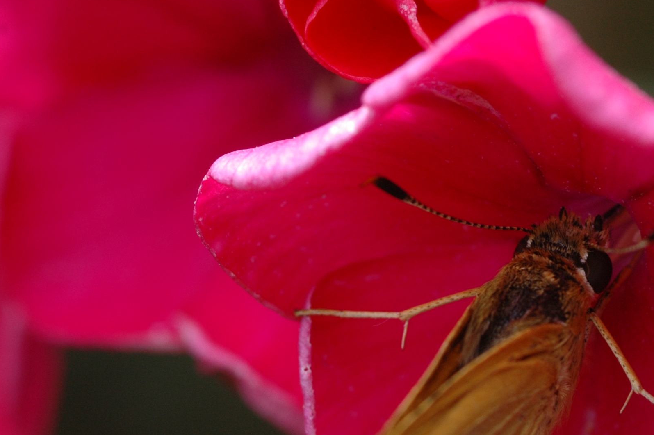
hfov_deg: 6.9
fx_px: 5390
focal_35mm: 297
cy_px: 358
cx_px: 494
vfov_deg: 4.6
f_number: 5.6
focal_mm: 105
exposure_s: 1/160
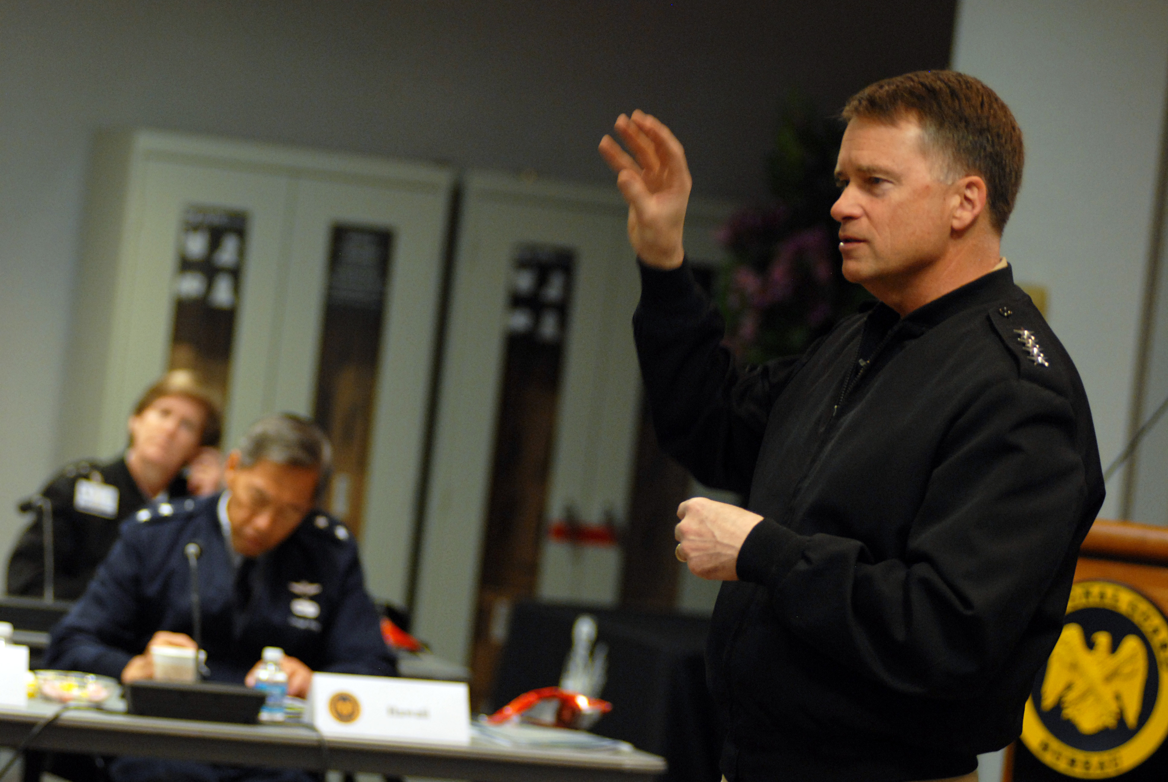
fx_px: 5116
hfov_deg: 13.0
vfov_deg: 8.7
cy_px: 391
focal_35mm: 158
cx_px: 584
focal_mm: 105
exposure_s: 1/30
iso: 500
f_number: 2.8
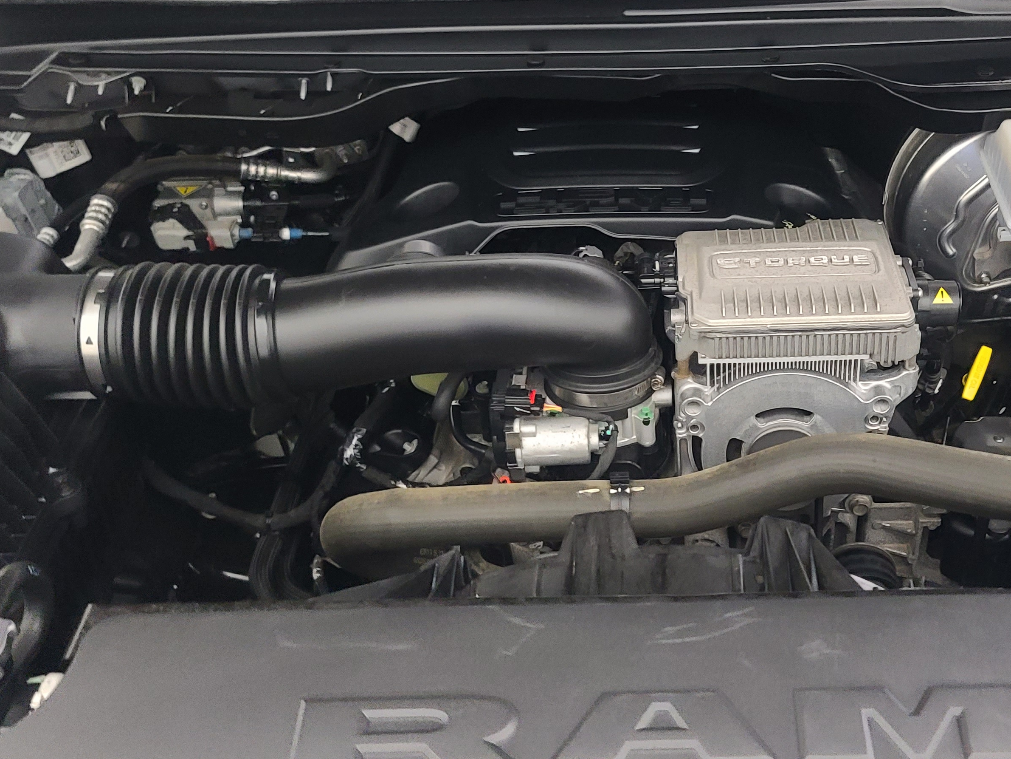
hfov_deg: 44.2
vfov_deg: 34.4
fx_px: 1227
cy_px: 390
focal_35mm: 42
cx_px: 671
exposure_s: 1/24
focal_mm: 7
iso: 1000
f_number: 1.8
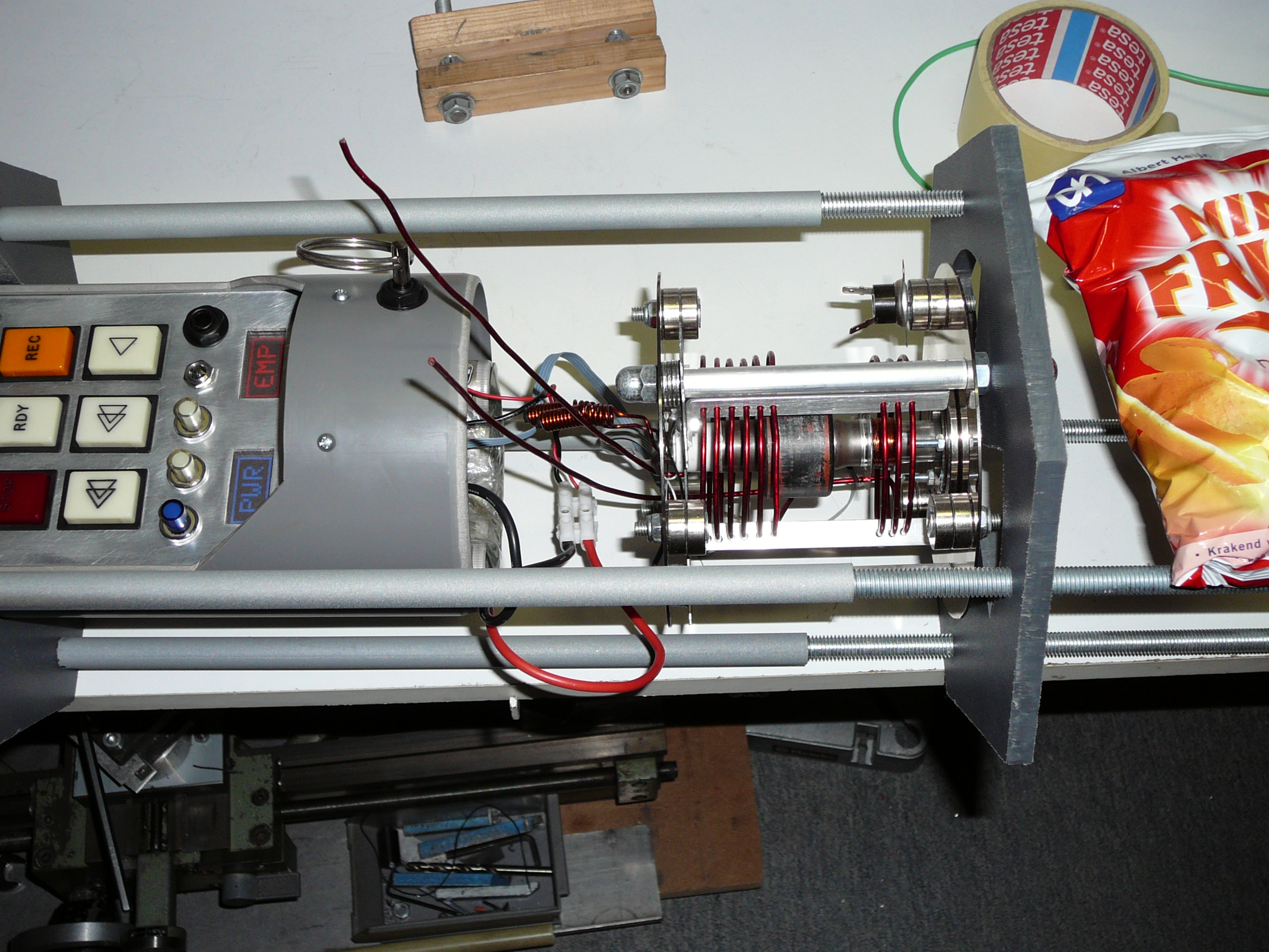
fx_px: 1650
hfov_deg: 42.1
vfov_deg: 32.2
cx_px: 634
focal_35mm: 45
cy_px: 476
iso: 80
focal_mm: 6.7
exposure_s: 1/30
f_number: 3.2
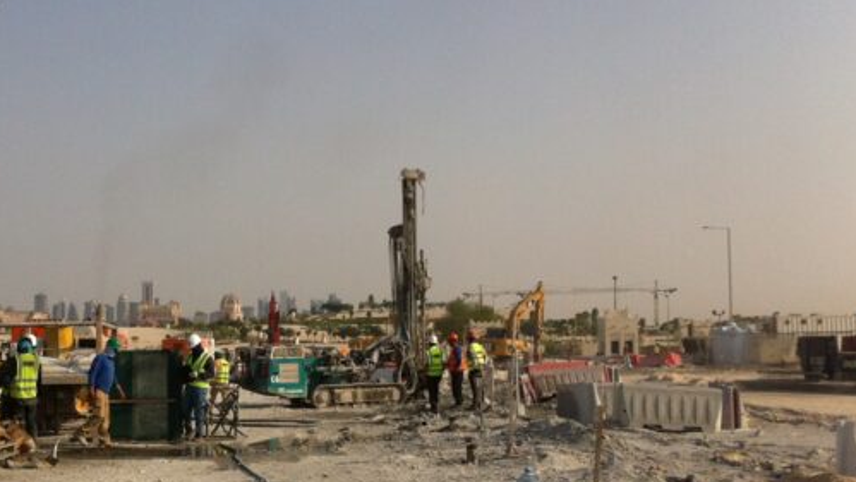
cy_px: 237
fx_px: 1385
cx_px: 269
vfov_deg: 19.7
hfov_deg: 34.0
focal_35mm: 61
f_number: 2.8
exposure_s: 1/2155
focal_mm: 3.85
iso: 80
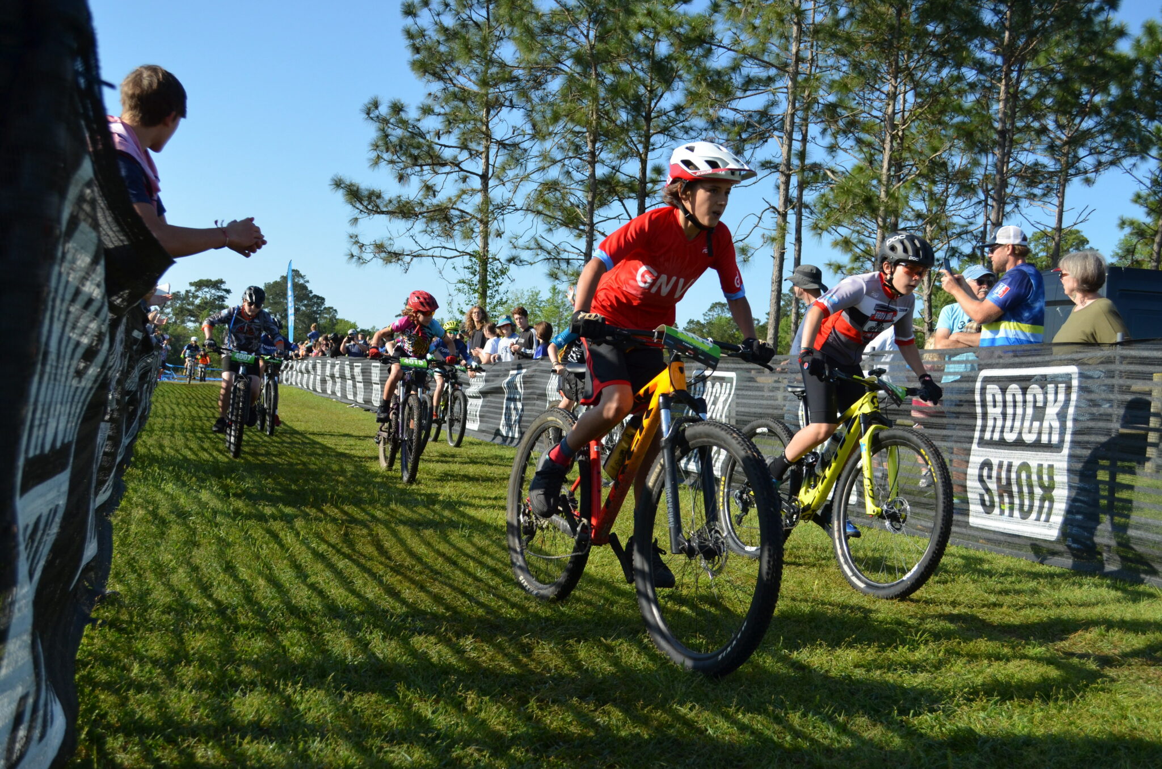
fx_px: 1159
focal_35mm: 36
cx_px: 581
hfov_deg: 53.2
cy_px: 384
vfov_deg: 36.7
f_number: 5.6
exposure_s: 1/1600
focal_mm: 24
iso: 400
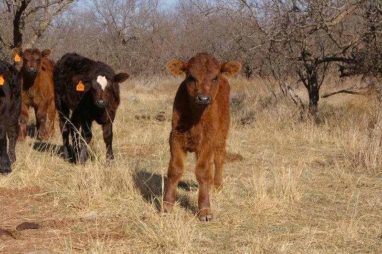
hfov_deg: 24.6
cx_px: 191
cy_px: 127
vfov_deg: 16.5
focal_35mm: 82
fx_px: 875
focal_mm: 55
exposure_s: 1/180
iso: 200
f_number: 13
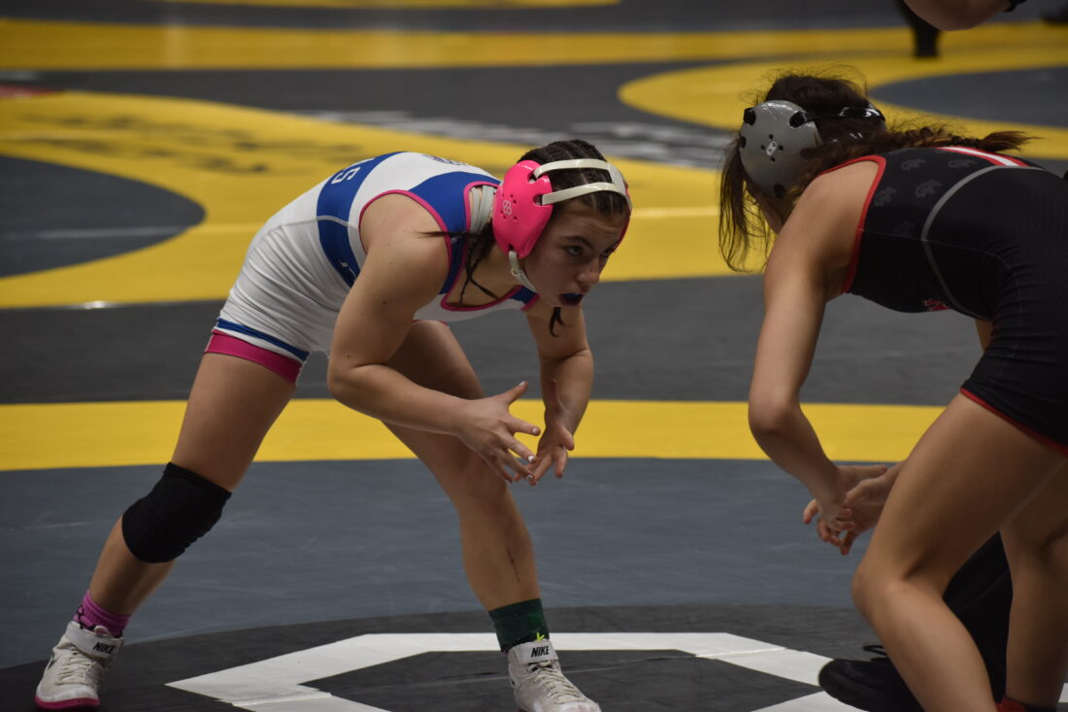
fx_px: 5784
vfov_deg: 7.0
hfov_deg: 10.6
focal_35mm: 195
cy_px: 356
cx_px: 534
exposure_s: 1/500
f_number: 4.8
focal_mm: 130
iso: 500
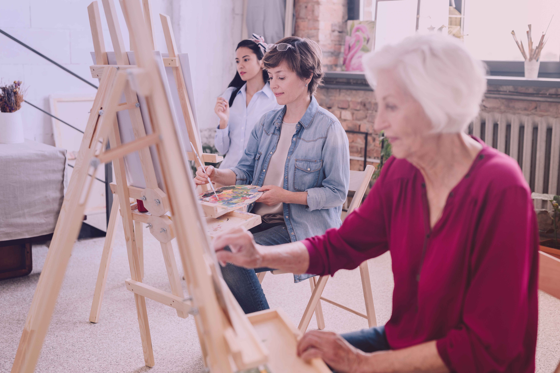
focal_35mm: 50
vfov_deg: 27.0
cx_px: 280
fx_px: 778
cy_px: 186
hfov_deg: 39.6
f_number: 3.5
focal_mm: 50
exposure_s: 1/160
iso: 500
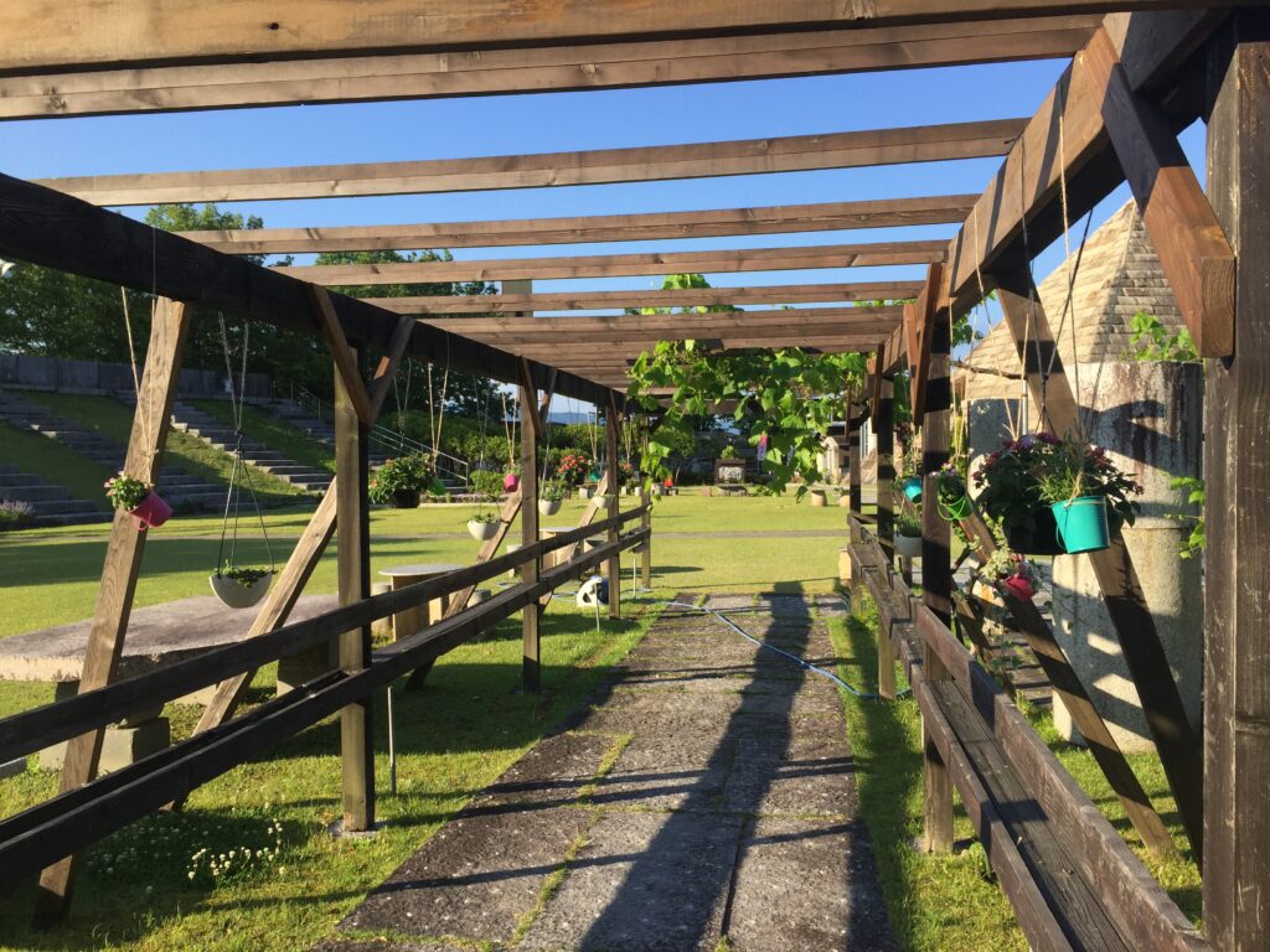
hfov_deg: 61.7
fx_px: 1064
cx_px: 635
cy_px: 476
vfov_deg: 48.2
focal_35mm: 29
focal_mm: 4.15
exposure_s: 1/1041
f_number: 2.2
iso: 32
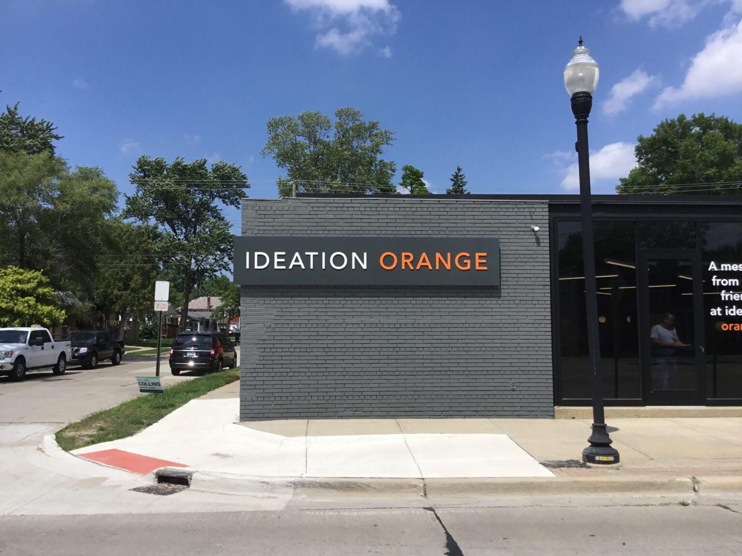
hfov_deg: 58.4
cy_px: 278
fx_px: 664
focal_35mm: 31
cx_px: 371
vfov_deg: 45.4
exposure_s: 1/2262
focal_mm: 3.3
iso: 25
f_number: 2.4
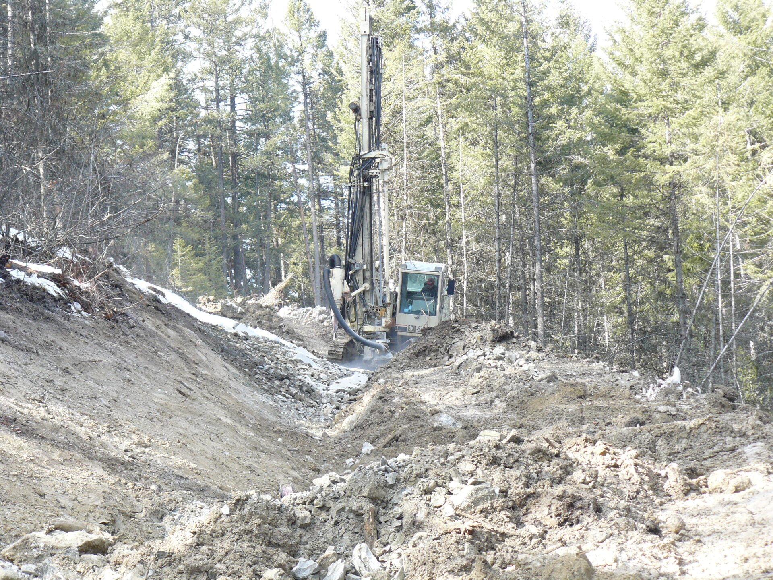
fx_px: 2724
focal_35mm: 122
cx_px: 386
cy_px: 290
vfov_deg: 12.1
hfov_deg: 16.1
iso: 100
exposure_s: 1/100
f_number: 4
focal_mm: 20.3
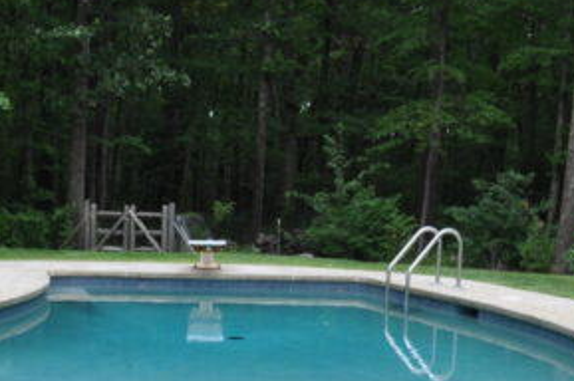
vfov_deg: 15.7
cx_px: 189
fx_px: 1322
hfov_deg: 24.4
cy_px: 486
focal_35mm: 83
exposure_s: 1/60
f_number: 4
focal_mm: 20
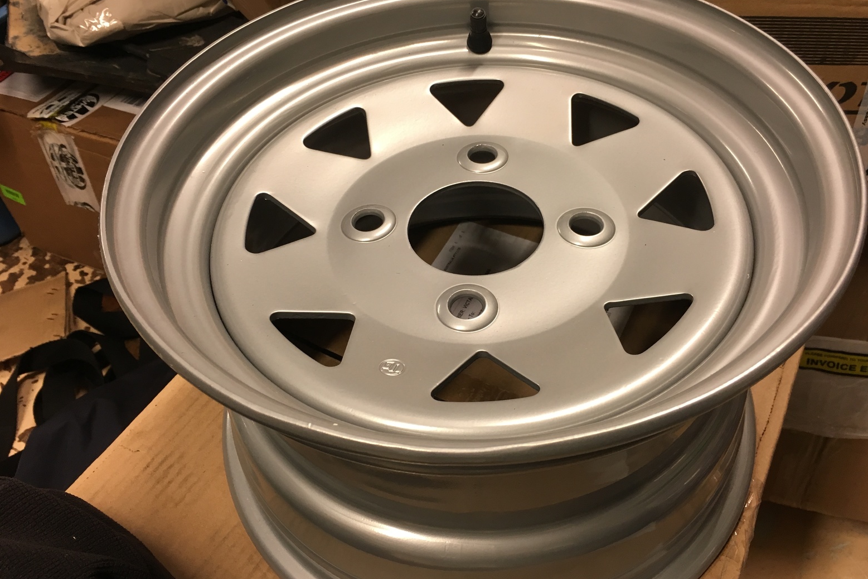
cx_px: 445
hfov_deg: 60.3
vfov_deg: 42.3
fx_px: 747
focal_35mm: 31
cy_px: 278
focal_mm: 4.15
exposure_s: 1/33
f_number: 2.2
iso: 100
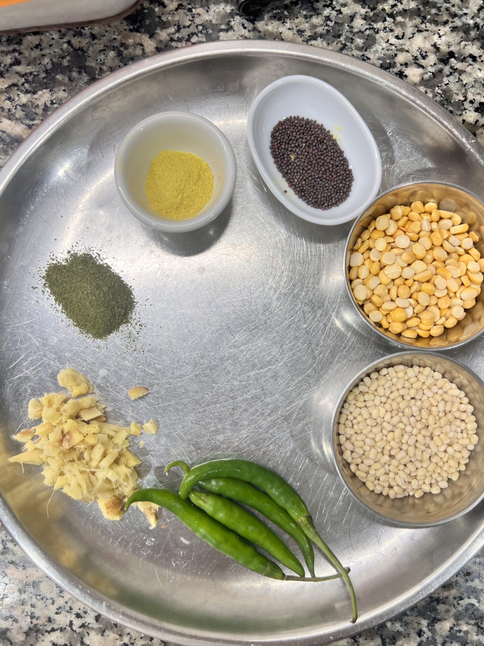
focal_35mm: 27
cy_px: 332
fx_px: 503
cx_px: 237
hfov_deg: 51.4
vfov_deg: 65.3
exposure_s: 1/130
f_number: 1.5
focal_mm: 5.7
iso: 40
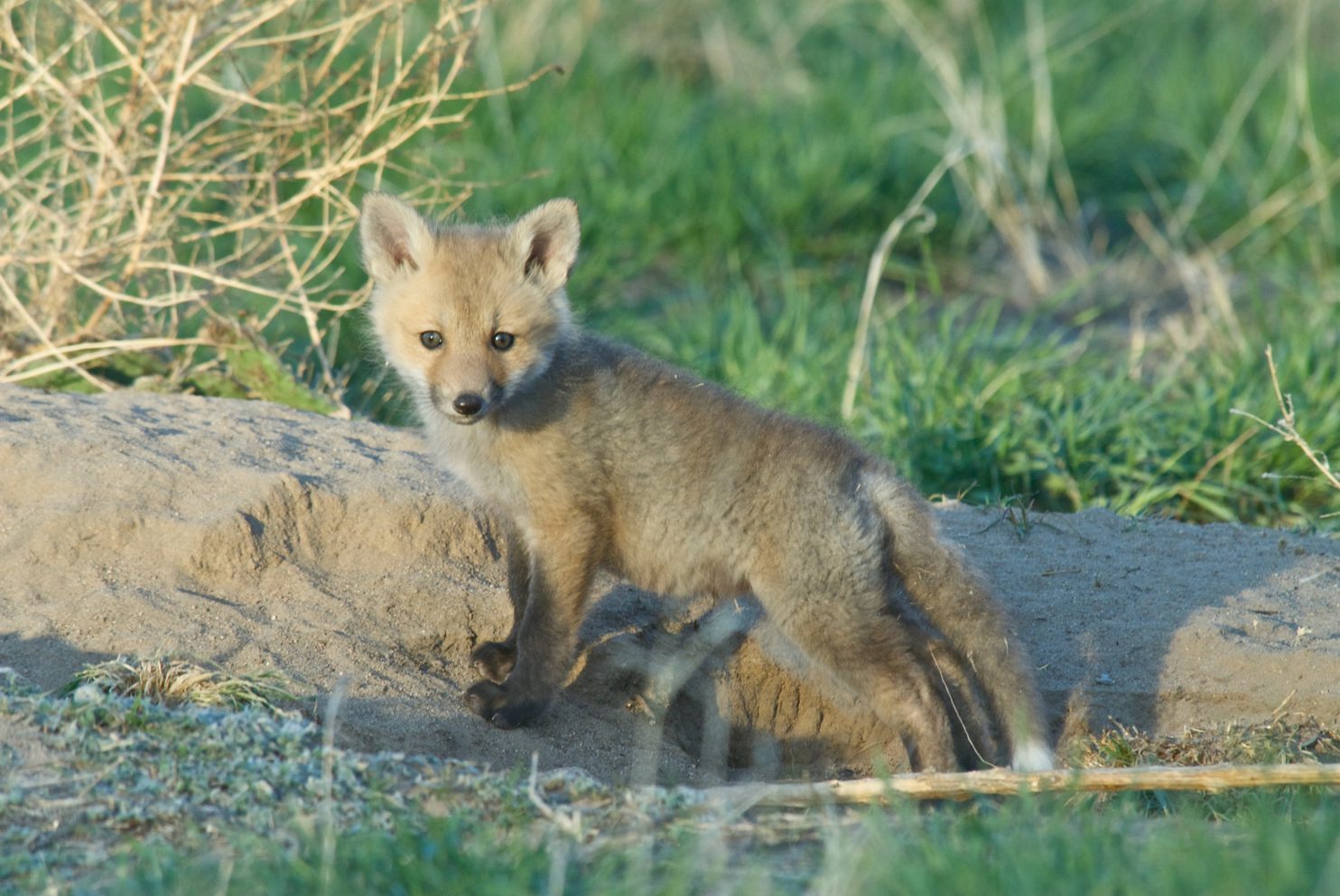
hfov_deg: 3.4
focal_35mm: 600
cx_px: 670
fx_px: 22357
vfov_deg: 2.3
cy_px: 448
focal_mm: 400
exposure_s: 1/160
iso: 640
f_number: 9
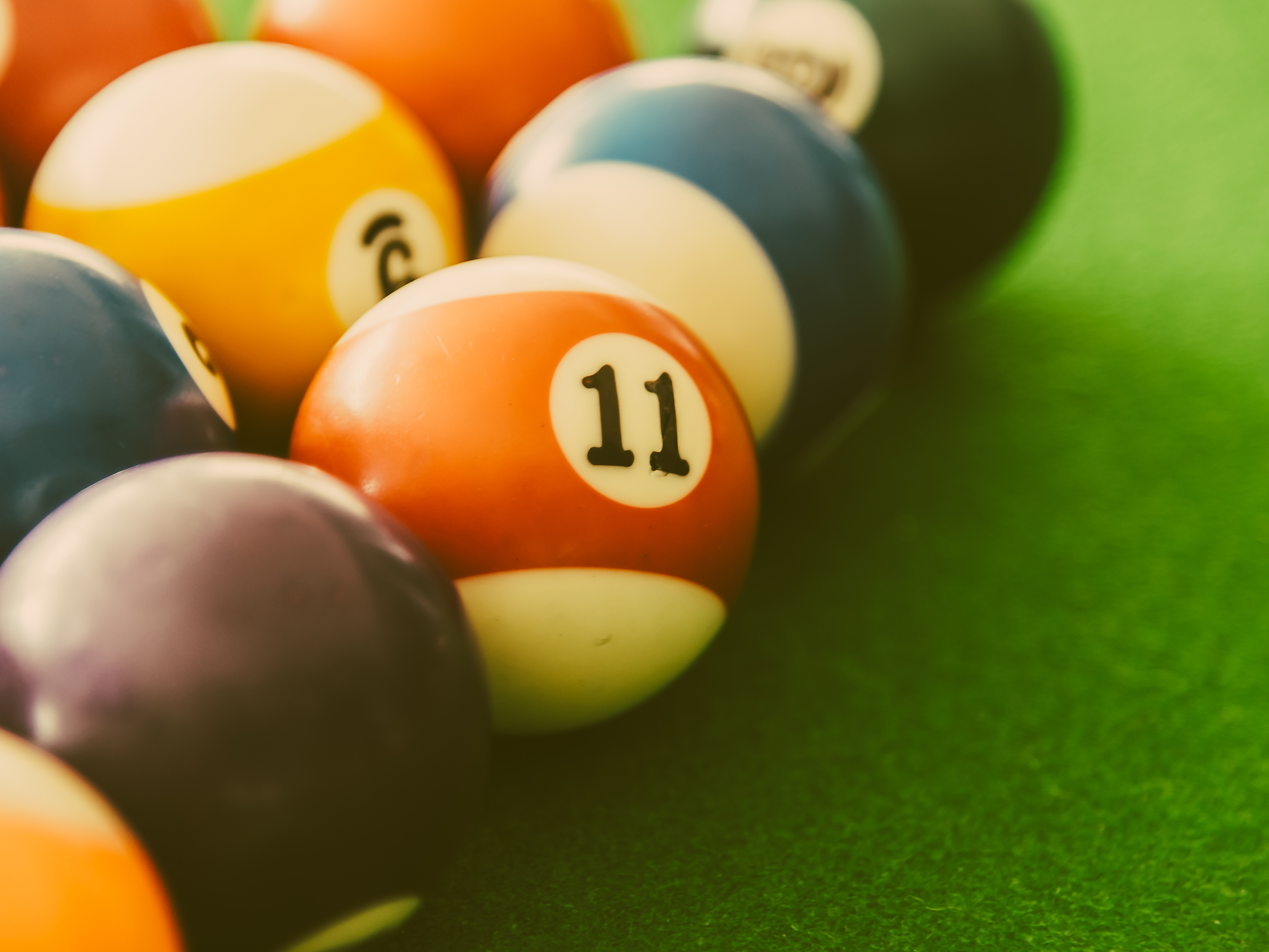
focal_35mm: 130
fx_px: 4766
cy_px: 477
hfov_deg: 15.2
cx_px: 605
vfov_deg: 11.4
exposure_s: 1/80
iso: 200
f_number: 4
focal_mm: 120
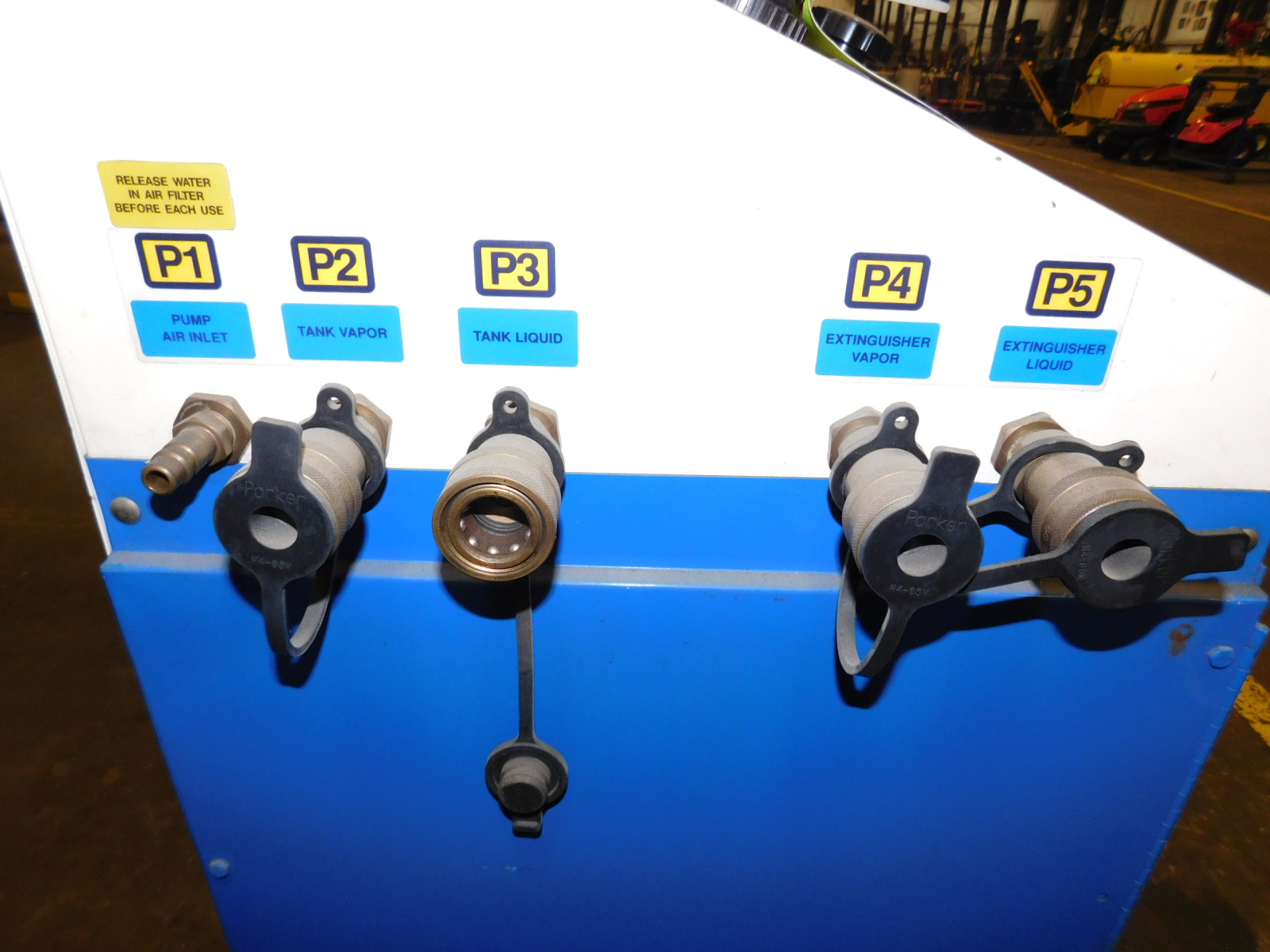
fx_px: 844
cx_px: 635
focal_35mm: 23
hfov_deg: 73.9
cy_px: 476
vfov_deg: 58.9
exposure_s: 1/30
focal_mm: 4
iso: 200
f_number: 3
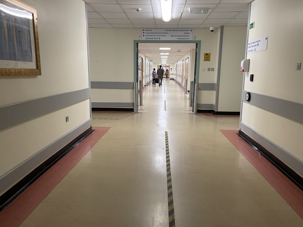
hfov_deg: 67.3
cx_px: 152
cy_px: 114
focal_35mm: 26
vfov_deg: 53.1
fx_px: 228
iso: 125
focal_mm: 4.2
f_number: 1.6
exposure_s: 1/50
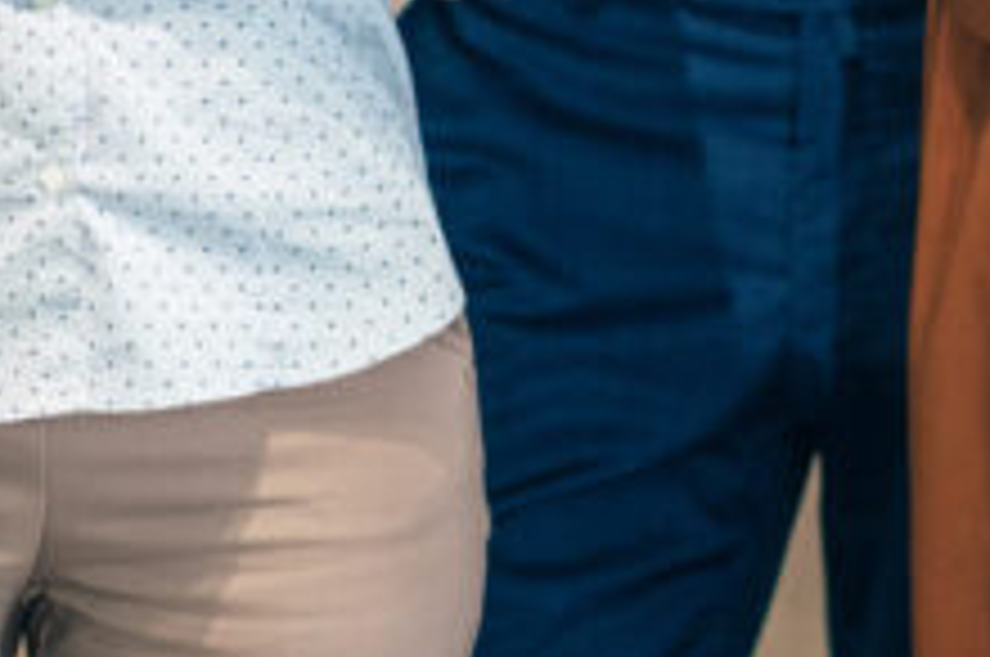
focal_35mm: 379
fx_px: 10407
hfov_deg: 5.4
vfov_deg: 3.6
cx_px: 104
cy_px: -619
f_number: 2
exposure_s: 1/160
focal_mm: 85
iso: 640
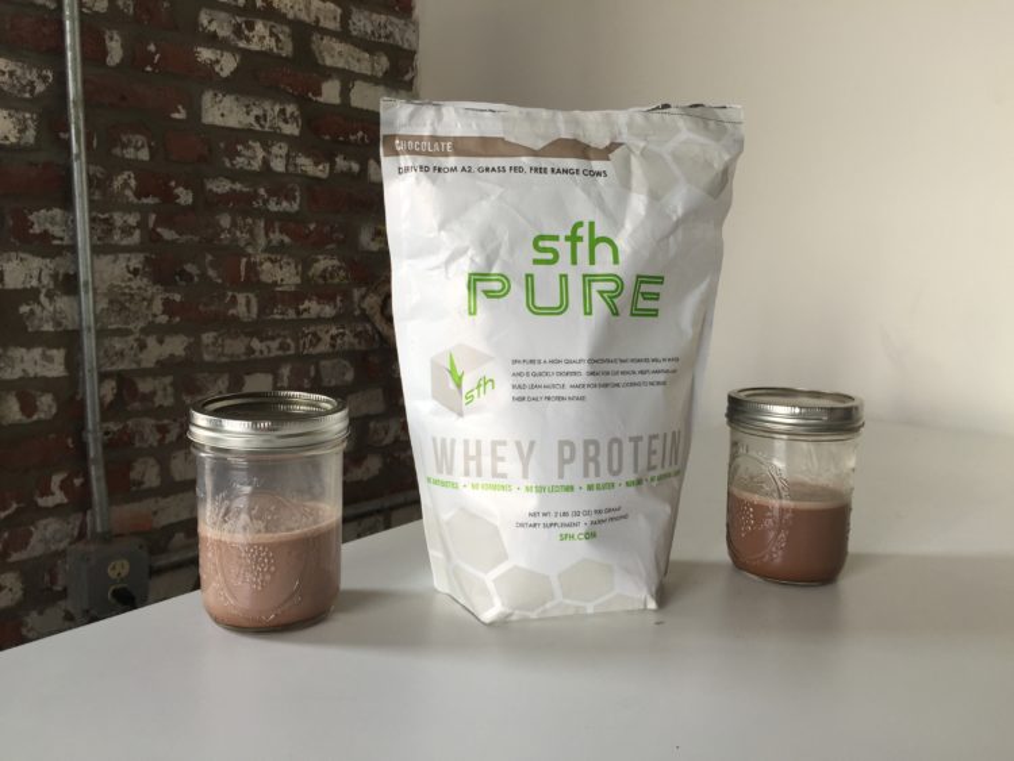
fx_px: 850
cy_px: 380
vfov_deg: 48.3
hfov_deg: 61.6
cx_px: 507
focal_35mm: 29
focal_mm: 4.15
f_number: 2.2
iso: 32
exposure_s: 1/50
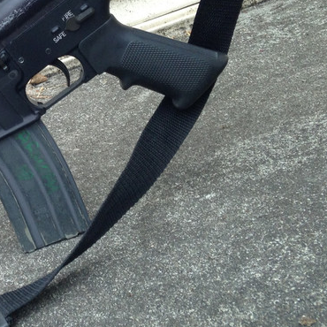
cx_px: -70
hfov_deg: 19.4
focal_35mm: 84
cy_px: 104
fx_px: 898
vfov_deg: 20.6
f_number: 2.4
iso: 80
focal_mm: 4.12
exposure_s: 1/120
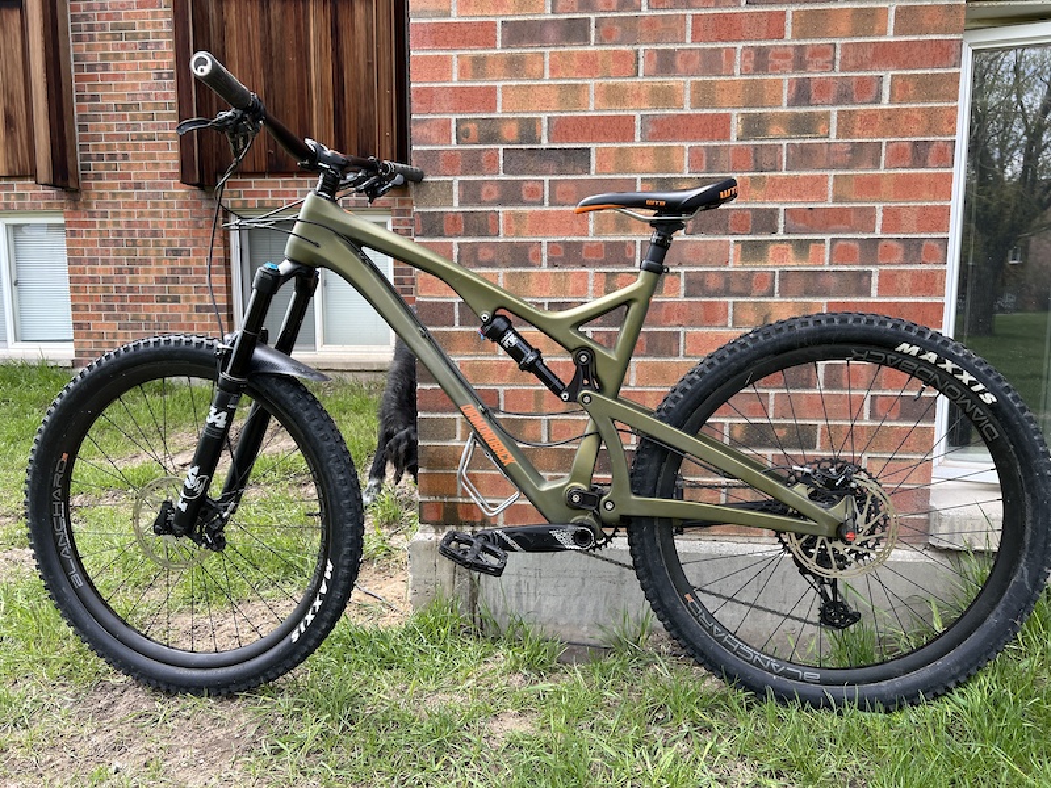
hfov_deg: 67.3
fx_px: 789
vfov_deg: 53.1
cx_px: 526
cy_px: 394
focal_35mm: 26
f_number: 1.5
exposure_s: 1/780
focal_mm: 5.7
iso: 50
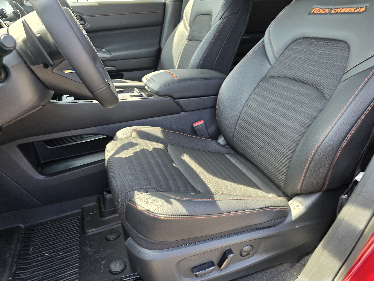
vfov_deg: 58.9
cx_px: 187
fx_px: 248
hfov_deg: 73.9
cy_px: 140
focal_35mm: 23
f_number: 1.7
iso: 32
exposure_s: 1/70
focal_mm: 6.3
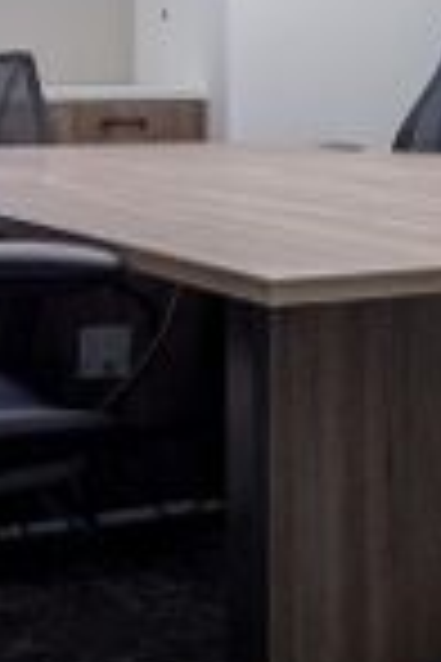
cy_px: 86
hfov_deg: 11.0
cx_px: 972
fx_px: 2003
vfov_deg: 18.5
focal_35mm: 109
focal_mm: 10
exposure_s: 1/15
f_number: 5.6
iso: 200
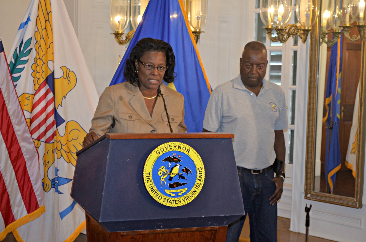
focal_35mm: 69
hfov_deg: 29.3
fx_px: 700
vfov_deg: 19.6
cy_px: 121
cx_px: 183
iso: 800
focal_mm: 46
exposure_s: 1/60
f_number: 5.3
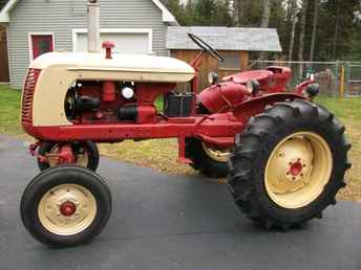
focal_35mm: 32
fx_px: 334
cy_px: 135
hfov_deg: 56.8
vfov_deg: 44.2
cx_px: 180
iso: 64
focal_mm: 5.7
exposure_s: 1/100
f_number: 2.8
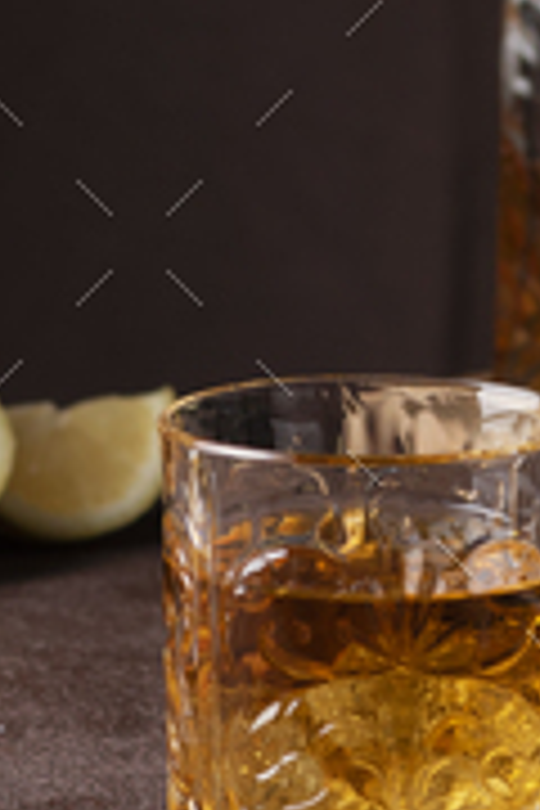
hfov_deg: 2.7
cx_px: 117
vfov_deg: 4.0
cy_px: -468
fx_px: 11609
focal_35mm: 516
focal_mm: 105
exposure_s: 1/160
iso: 100
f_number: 5.6
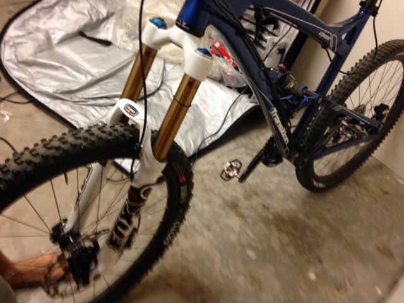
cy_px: 152
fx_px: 385
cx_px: 202
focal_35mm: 33
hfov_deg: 55.4
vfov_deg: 42.9
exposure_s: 1/20
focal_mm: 4.12
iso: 160
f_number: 2.4
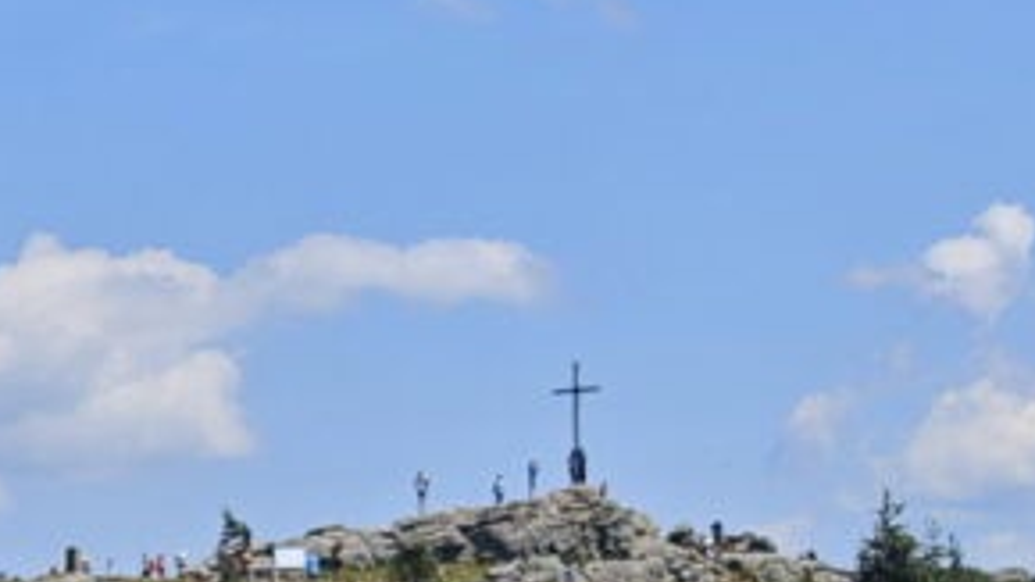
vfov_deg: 6.0
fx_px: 5405
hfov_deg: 10.4
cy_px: 1080
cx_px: -689
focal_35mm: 197
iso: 51
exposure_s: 1/2056
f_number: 2
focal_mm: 8.72
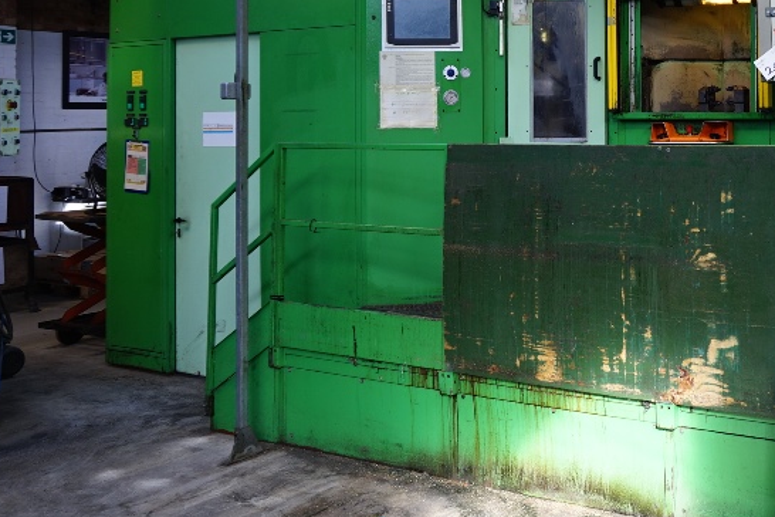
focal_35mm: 45
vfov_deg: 29.1
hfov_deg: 40.6
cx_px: 683
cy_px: 87
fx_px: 969
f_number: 4
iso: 125
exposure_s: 1/60
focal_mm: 16
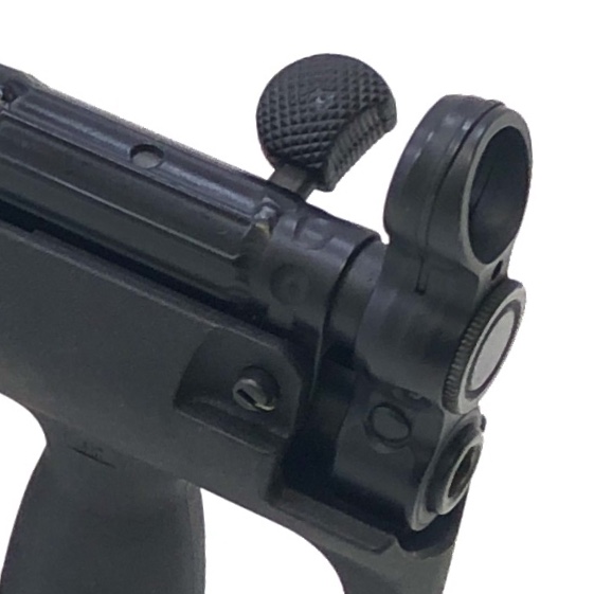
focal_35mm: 82
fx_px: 1592
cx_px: -304
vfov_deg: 21.1
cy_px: 206
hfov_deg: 18.6
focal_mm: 3.99
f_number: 1.8
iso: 32
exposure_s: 1/30
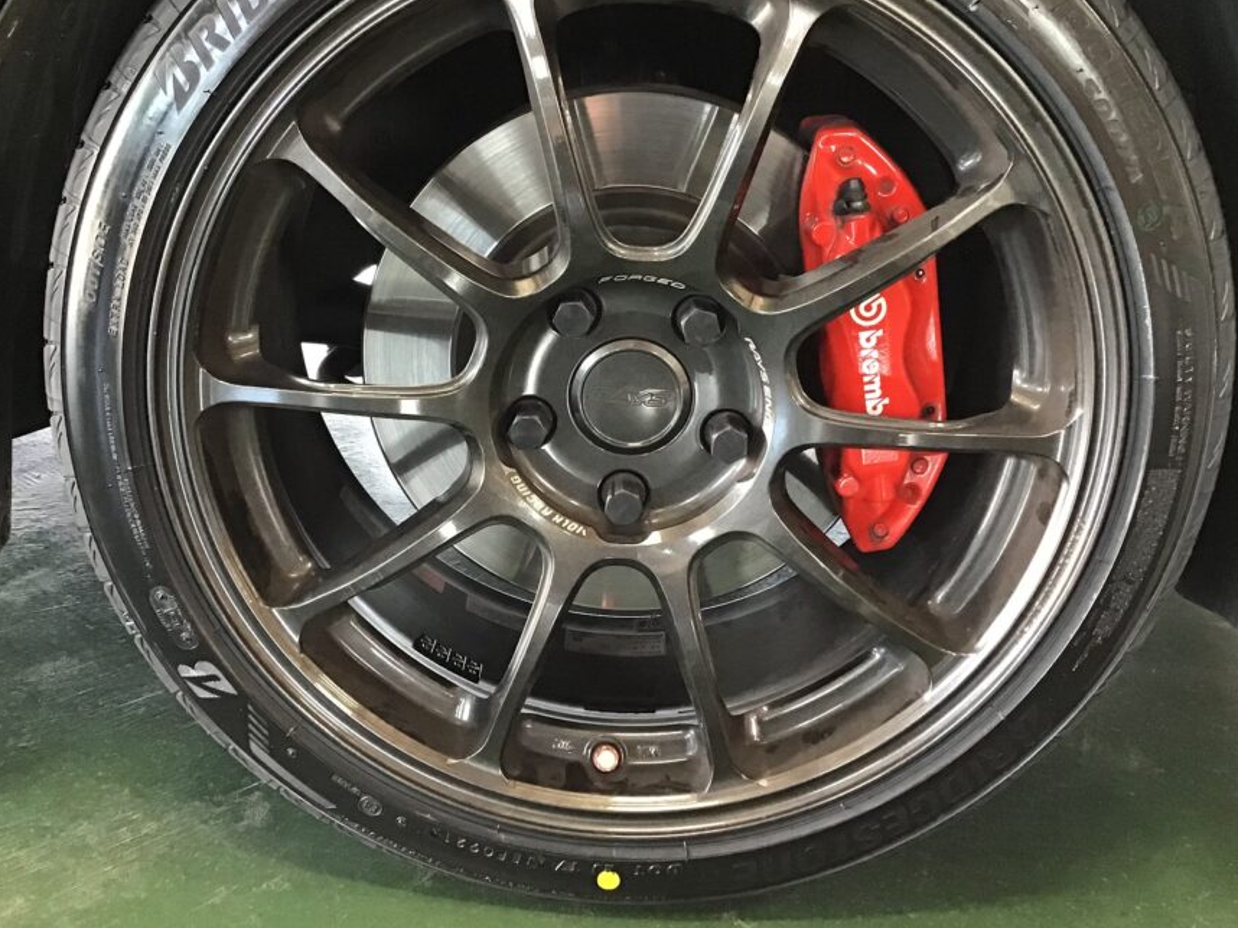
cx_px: 580
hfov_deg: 50.1
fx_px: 1323
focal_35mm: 37
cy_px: 385
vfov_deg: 38.5
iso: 200
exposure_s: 1/20
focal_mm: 3.3
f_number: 2.4
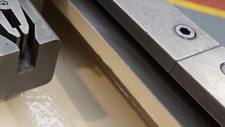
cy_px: -10
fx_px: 340
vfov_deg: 20.2
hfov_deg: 32.1
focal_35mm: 57
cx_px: -25
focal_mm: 16
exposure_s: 1/60
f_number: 4
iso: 800
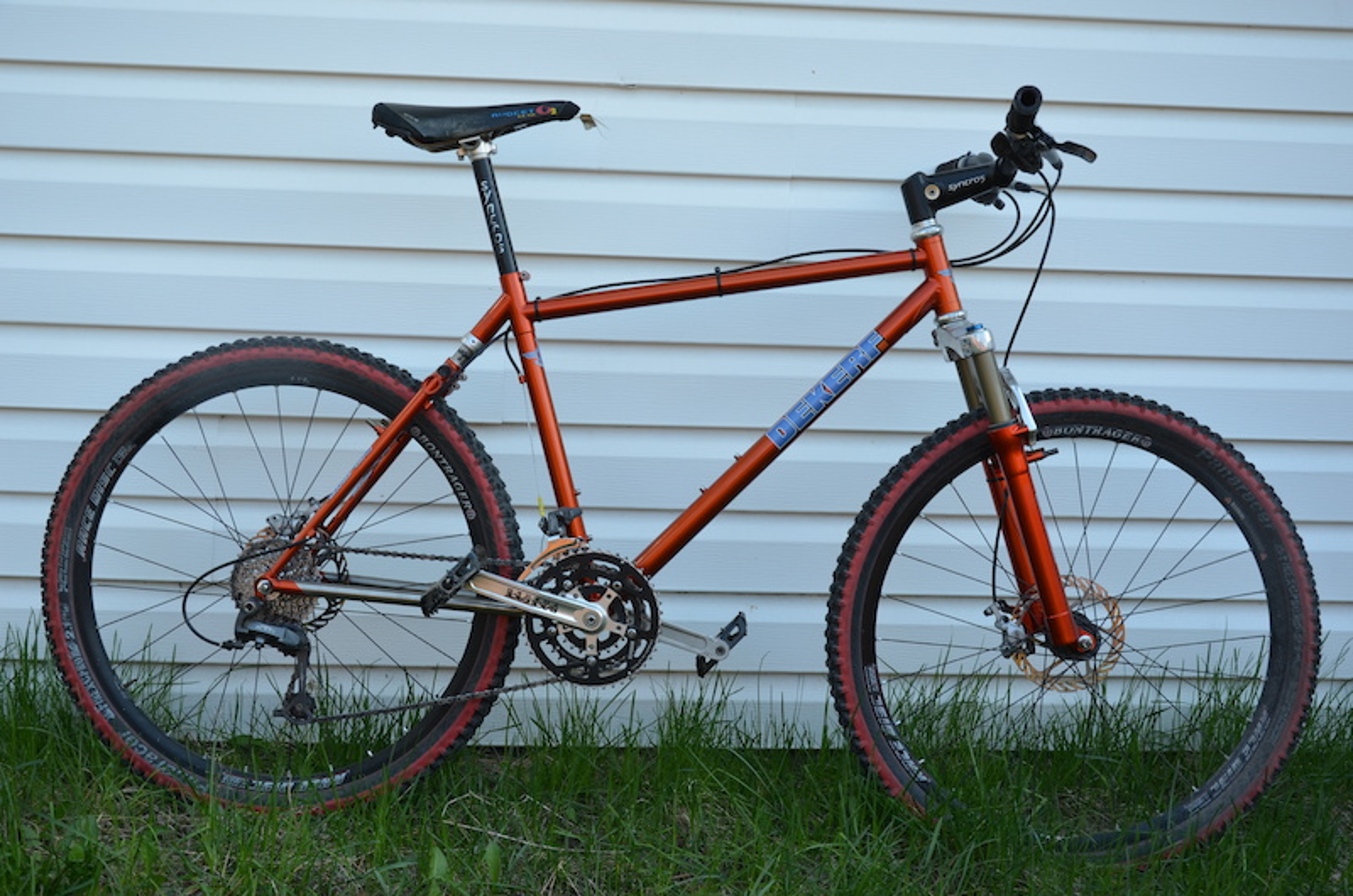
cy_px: 448
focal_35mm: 45
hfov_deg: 43.7
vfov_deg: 29.7
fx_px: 1688
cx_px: 676
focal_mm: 30
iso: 200
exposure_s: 1/200
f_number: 7.1
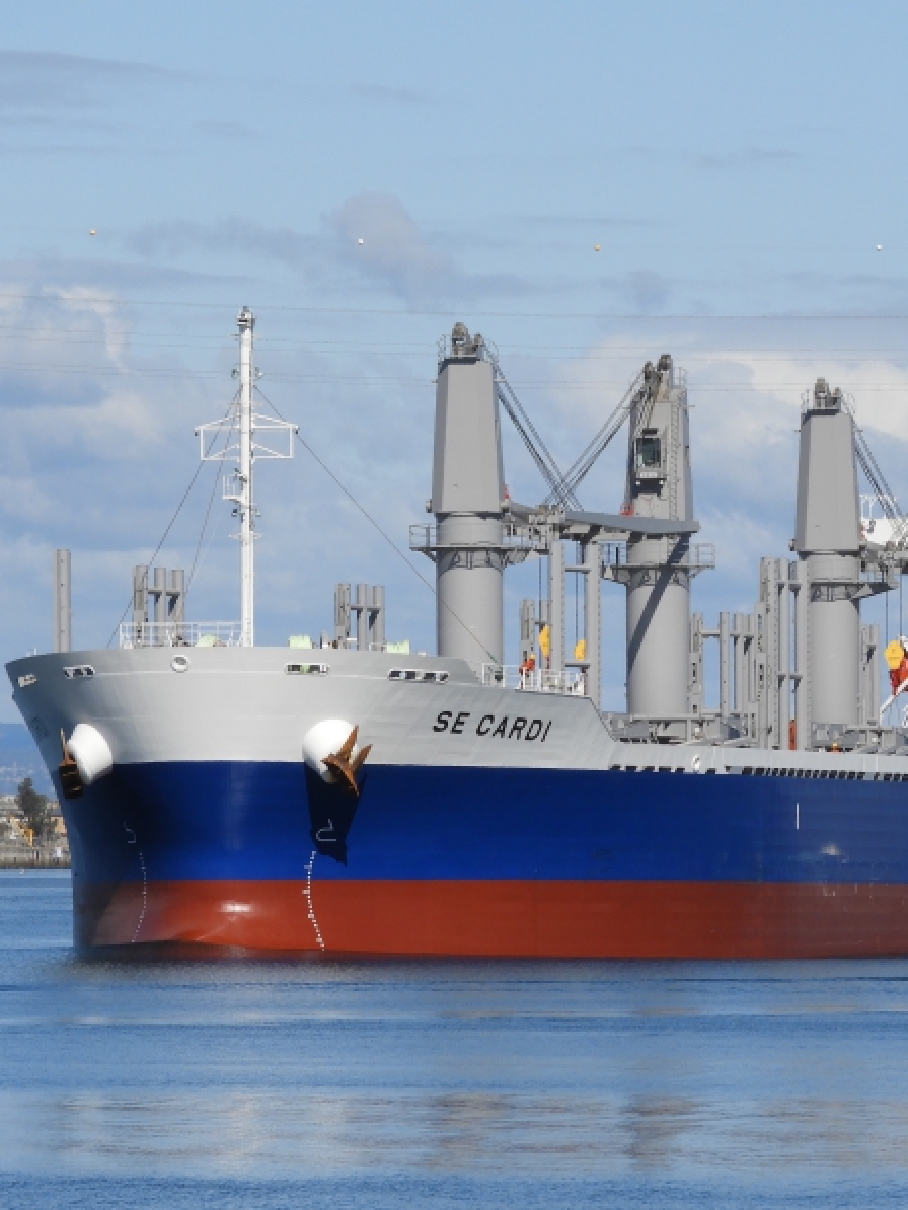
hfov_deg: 4.4
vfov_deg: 5.9
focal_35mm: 335
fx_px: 11712
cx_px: 724
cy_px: 604
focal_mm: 44.8
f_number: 5.5
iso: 100
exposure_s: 1/1000
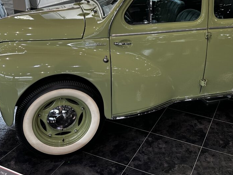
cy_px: 44
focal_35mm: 45
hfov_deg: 41.9
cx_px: 141
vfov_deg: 31.6
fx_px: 303
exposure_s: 1/120
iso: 125
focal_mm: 6.86
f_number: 1.78
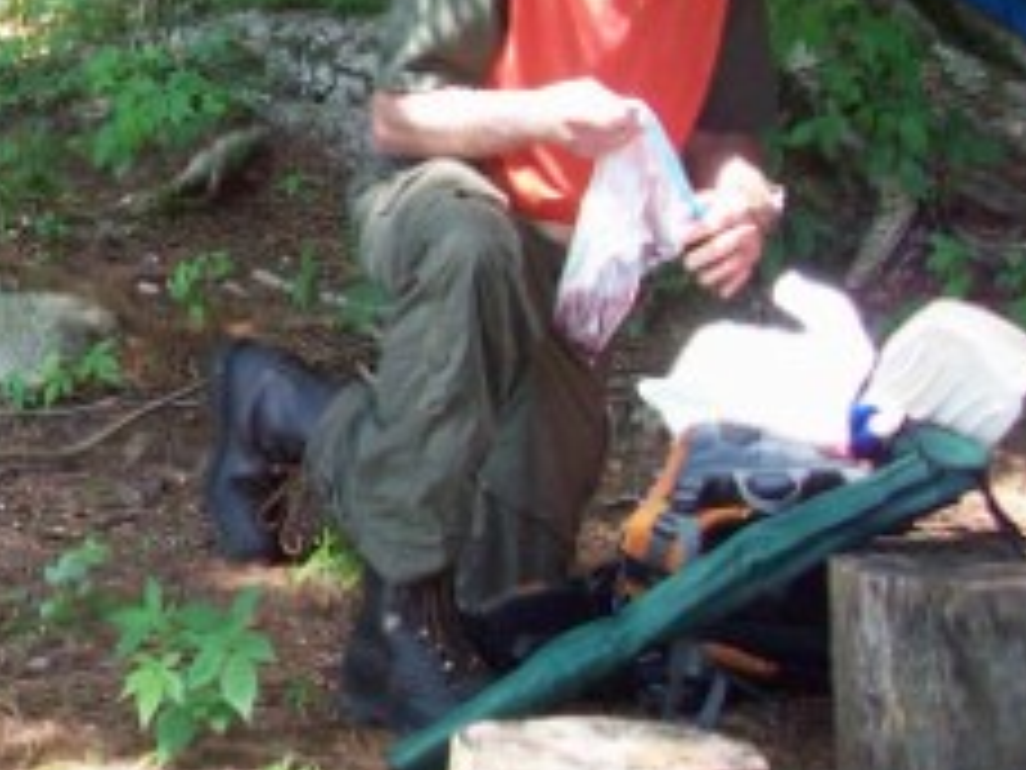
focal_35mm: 130
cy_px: 99
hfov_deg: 14.1
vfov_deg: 11.3
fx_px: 3853
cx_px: -562
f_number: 2.8
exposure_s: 1/119
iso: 80
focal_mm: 6.2
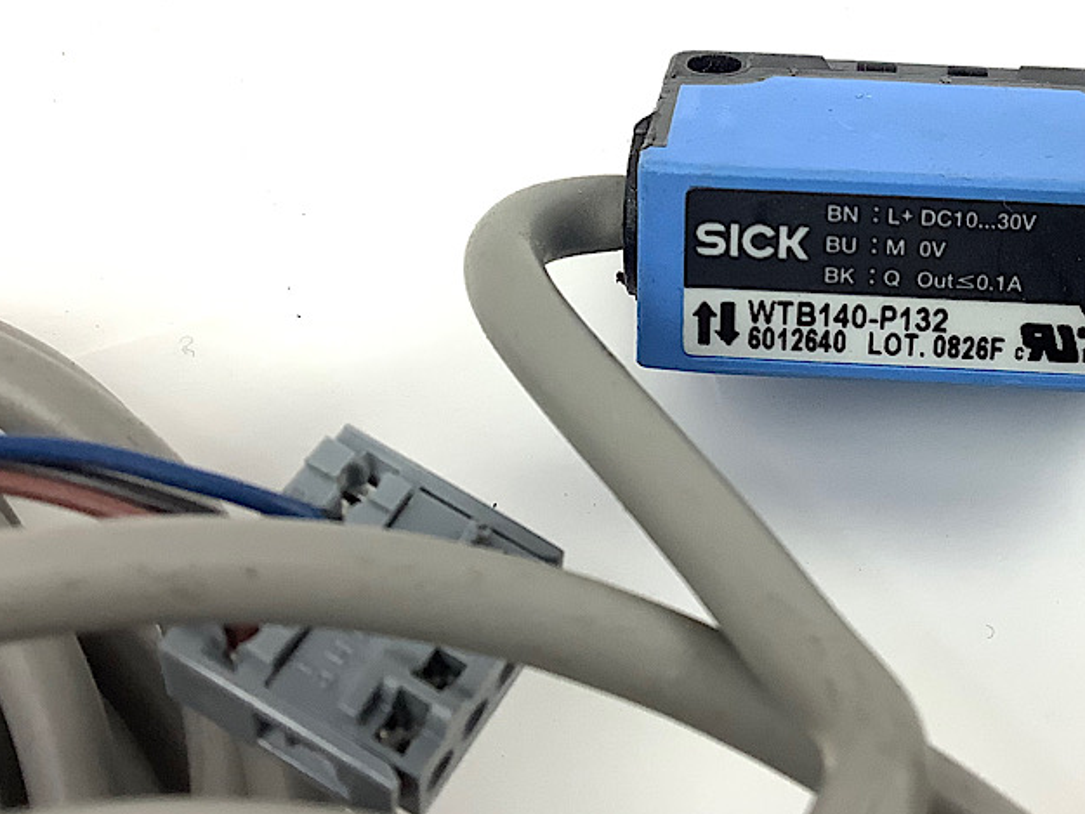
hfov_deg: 32.2
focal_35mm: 59
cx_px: 775
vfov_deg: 24.5
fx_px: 1850
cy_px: 198
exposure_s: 1/50
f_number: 2.4
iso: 80
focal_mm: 3.3
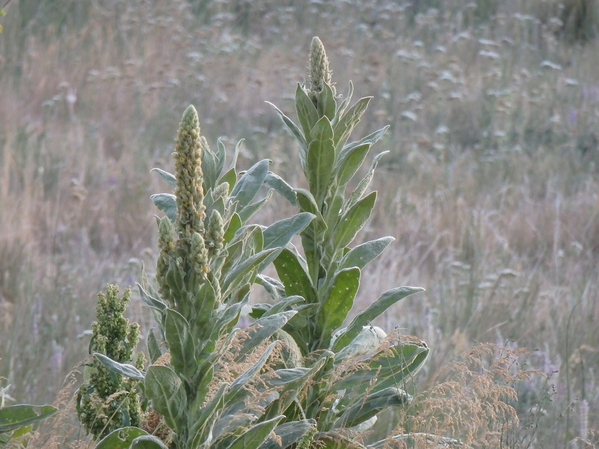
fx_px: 10382
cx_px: 300
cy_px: 224
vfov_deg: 2.5
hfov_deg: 3.3
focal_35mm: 600
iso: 800
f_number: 6.9
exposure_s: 1/200
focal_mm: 108
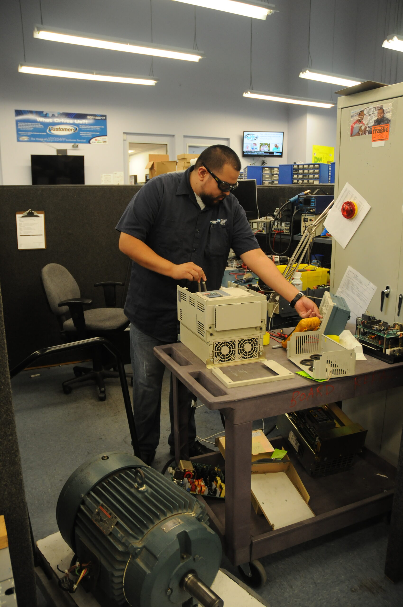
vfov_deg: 67.4
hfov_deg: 47.8
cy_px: 304
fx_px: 455
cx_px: 202
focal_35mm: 27
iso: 800
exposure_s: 1/60
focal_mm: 18
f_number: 4
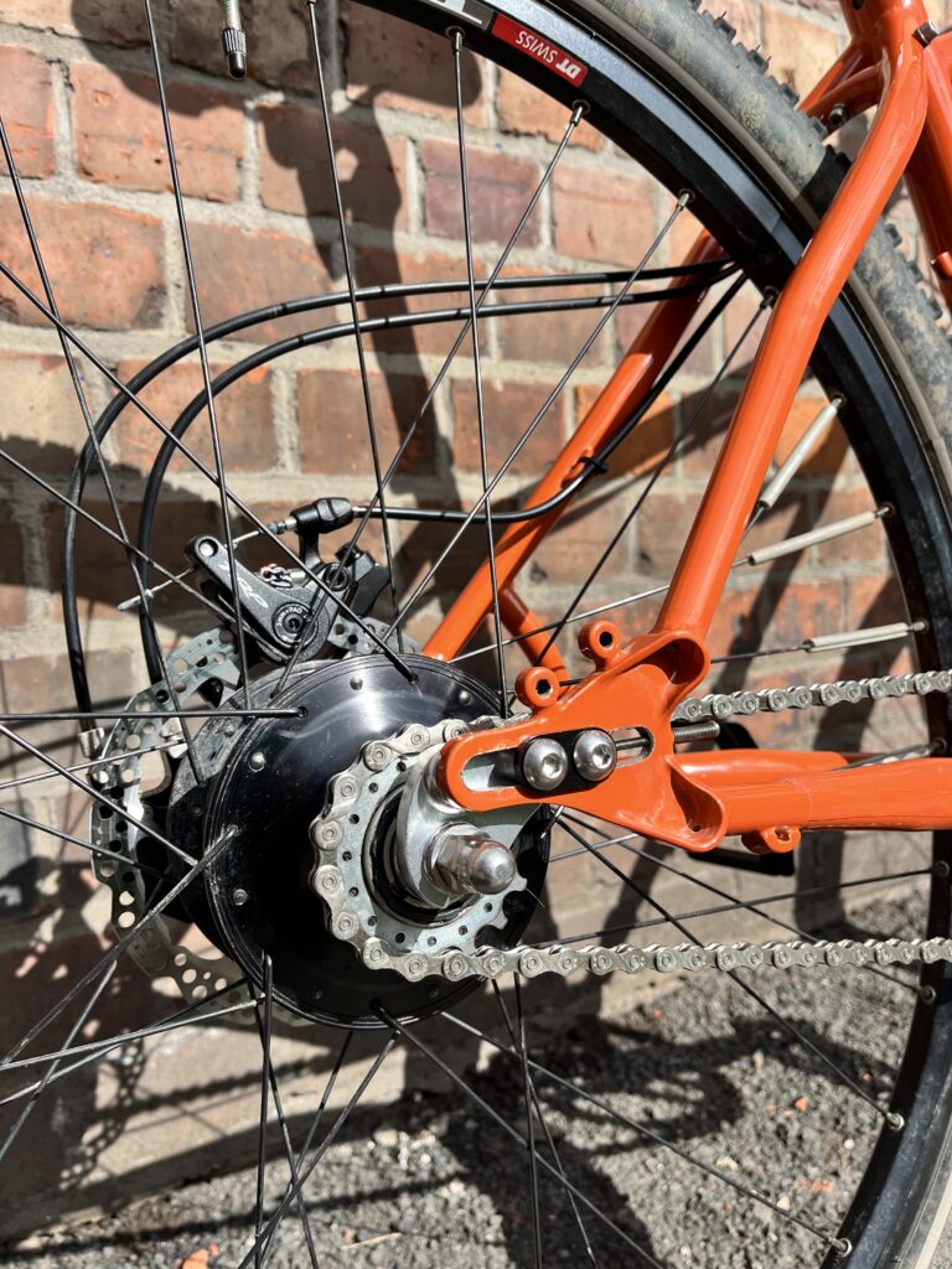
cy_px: 634
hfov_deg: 53.1
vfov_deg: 67.3
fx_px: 953
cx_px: 476
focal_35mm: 26
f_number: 1.6
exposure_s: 1/2463
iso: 50
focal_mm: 5.1
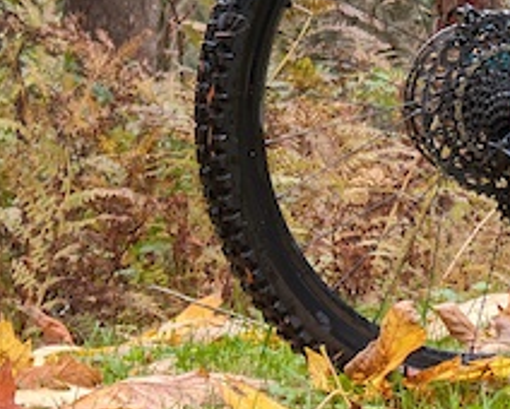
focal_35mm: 405
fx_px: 6119
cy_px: -272
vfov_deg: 3.8
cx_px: 926
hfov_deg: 4.7
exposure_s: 1/39
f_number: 2.8
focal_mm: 18
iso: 38
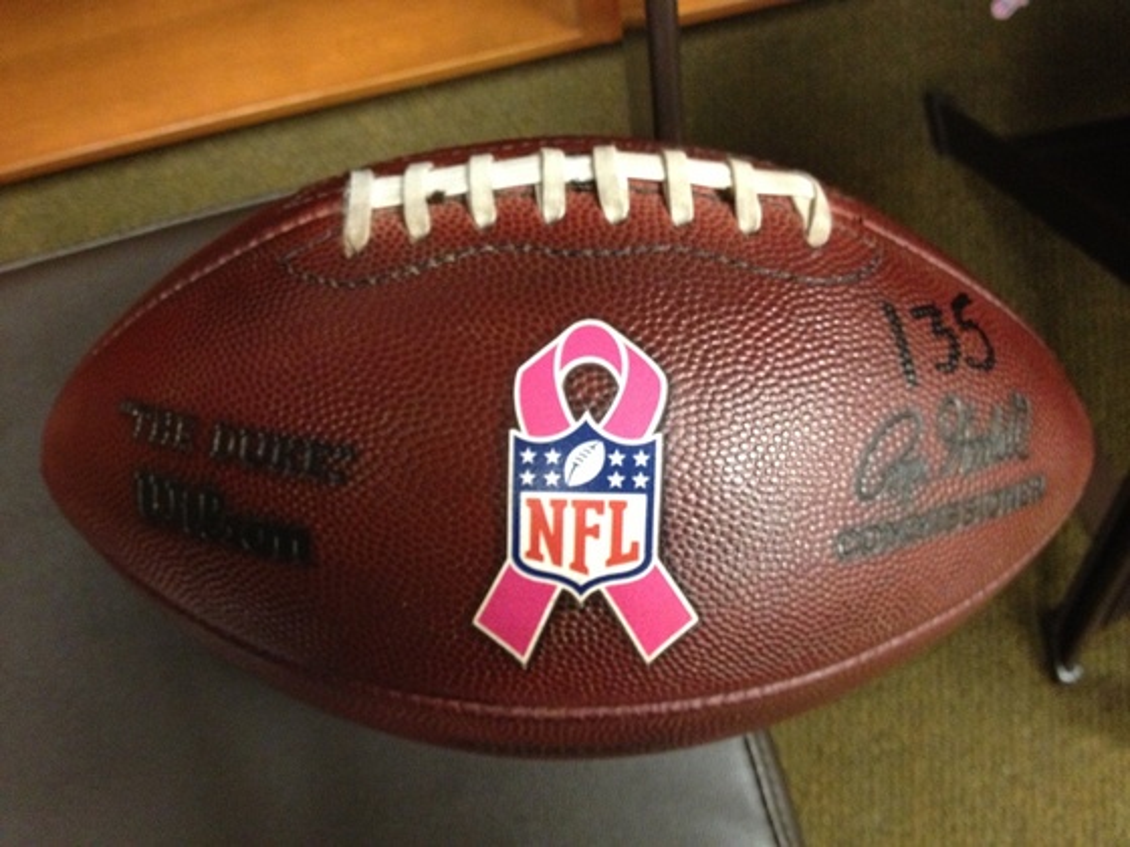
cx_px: 565
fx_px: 1143
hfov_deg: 52.6
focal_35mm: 35
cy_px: 424
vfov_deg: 40.7
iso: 400
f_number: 2.4
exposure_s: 1/17
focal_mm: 4.28
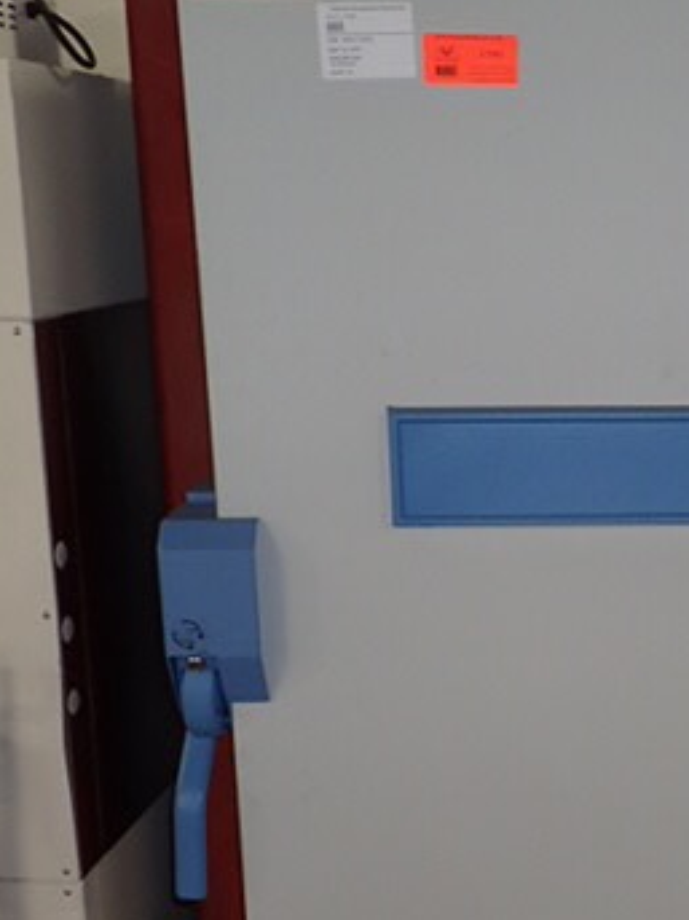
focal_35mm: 56
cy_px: 636
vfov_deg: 34.0
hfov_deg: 25.2
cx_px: 635
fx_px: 1487
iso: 200
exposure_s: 1/30
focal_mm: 5.5
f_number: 2.3
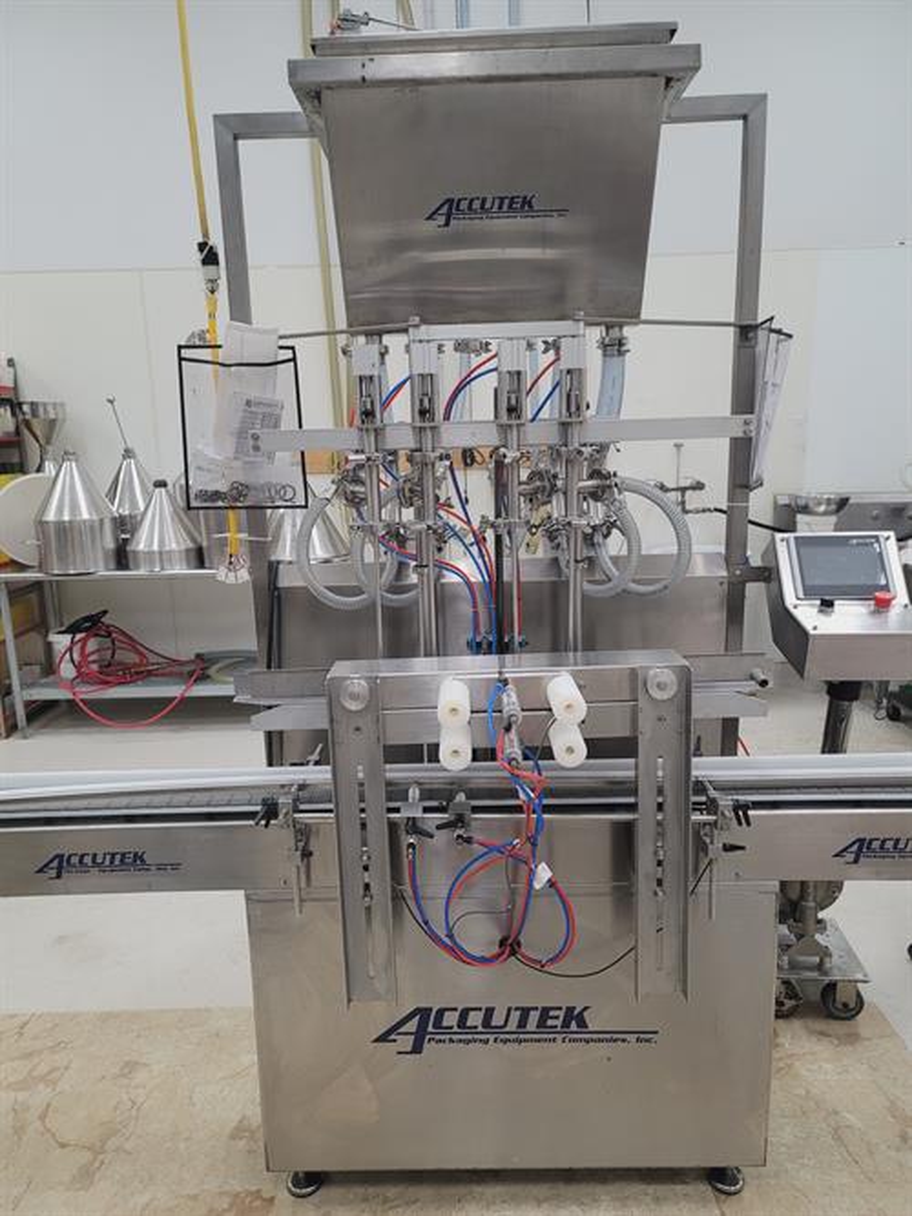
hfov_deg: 54.9
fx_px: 878
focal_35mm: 25
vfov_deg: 69.4
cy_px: 608
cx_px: 456
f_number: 1.8
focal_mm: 7
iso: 250
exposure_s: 1/60
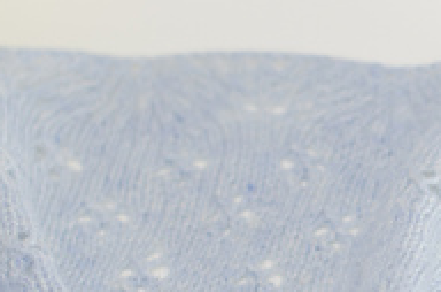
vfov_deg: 7.0
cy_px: 344
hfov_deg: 10.4
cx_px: 560
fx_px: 2383
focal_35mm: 195
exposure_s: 1/60
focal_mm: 50
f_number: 2.5
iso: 125
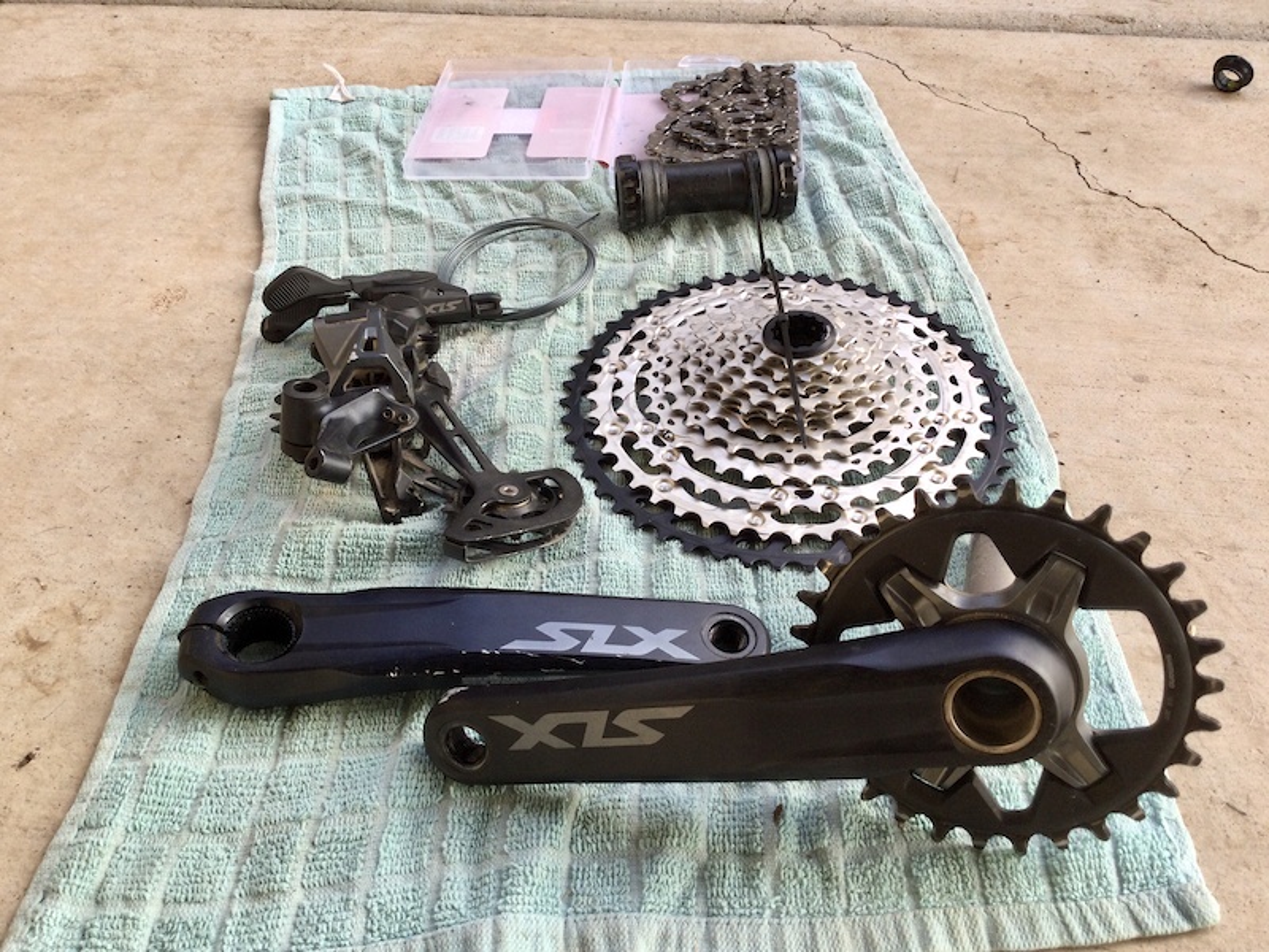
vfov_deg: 45.4
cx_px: 634
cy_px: 476
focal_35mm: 31
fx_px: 1136
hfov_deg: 58.4
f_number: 2.4
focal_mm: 3.3
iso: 32
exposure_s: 1/60
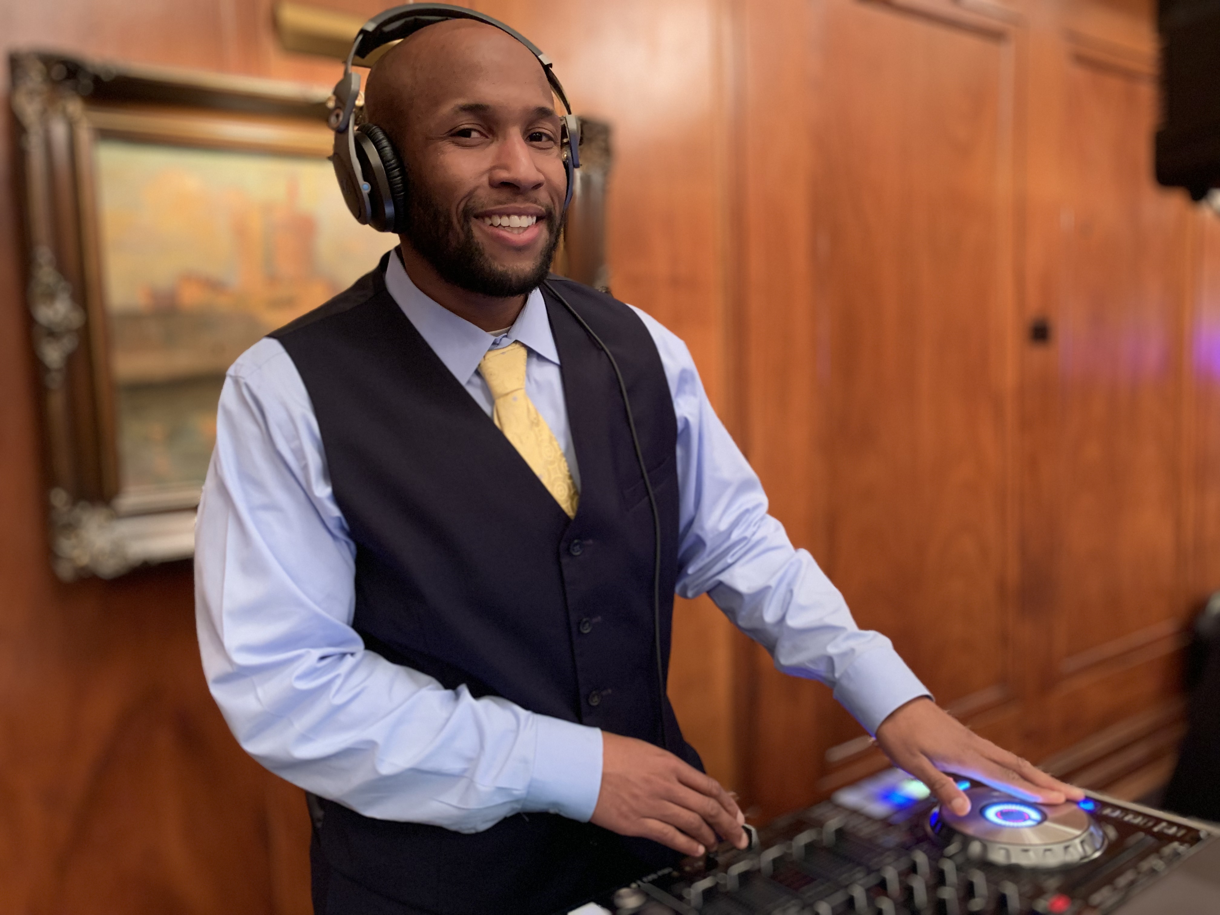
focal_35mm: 26
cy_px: 458
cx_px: 610
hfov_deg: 67.3
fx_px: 916
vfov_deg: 53.1
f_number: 1.8
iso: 640
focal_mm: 4.25
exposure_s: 1/30
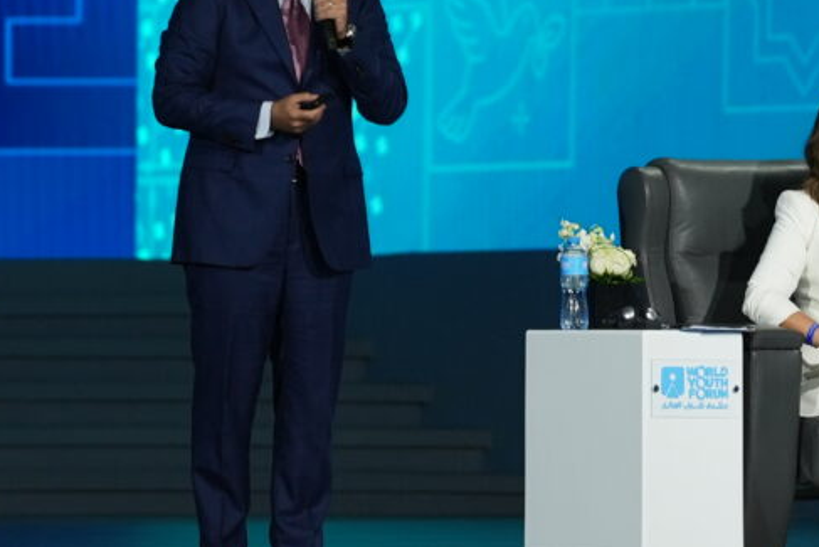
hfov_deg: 3.8
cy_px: -141
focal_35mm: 542
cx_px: 498
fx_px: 12333
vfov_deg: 2.5
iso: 500
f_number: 2.8
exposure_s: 1/100
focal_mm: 200
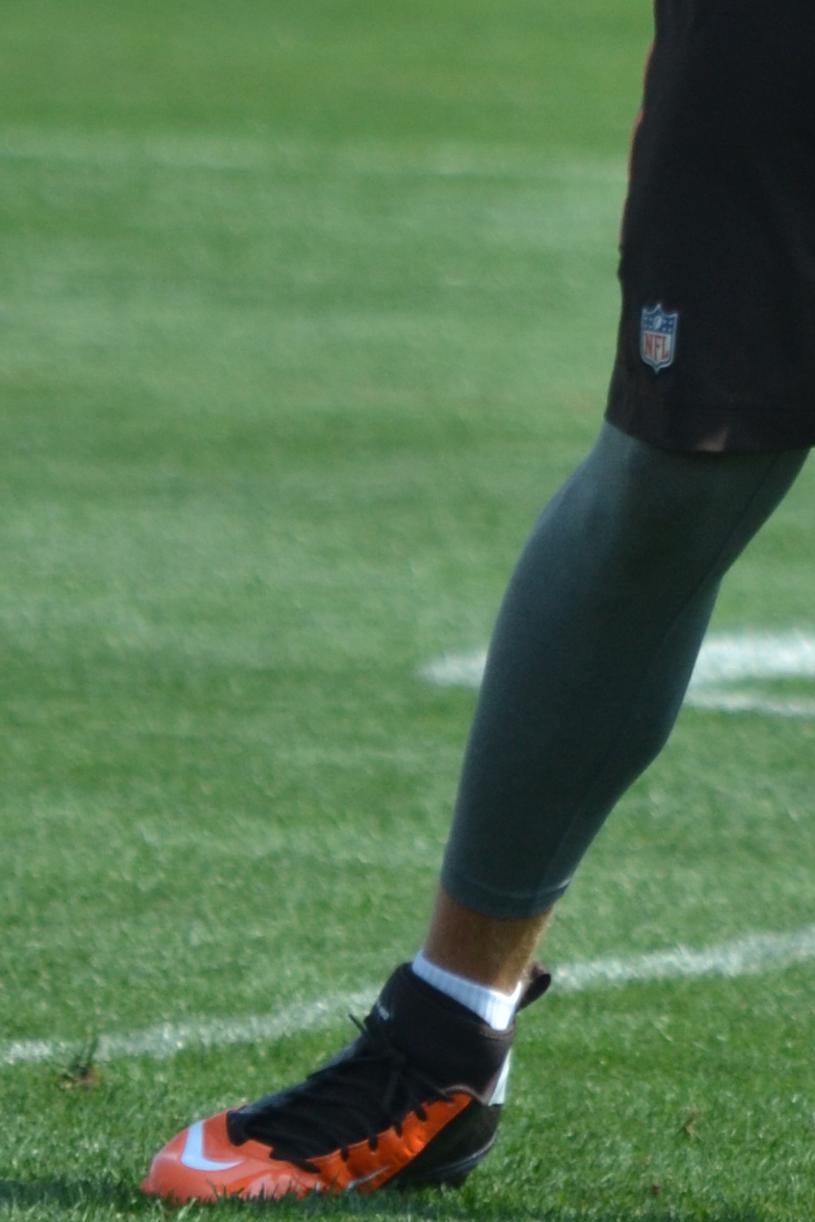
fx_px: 55487
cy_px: 97
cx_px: 735
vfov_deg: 1.3
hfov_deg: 0.8
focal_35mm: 1635
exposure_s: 1/1250
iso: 400
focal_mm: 300
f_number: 5.6
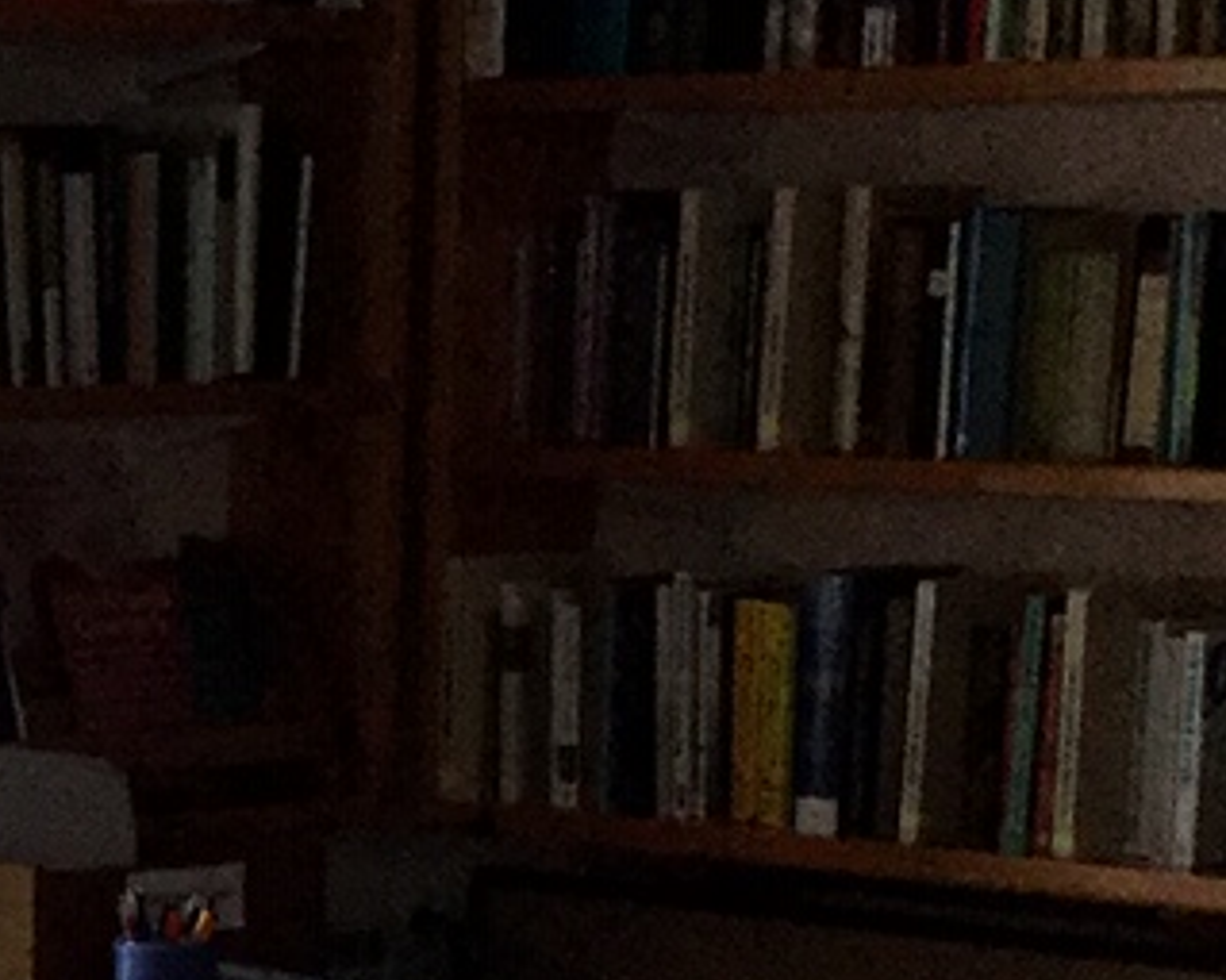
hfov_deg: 12.0
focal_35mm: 155
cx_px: -419
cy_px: 1172
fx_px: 5622
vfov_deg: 9.8
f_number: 2.4
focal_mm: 3.3
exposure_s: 1/33
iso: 100
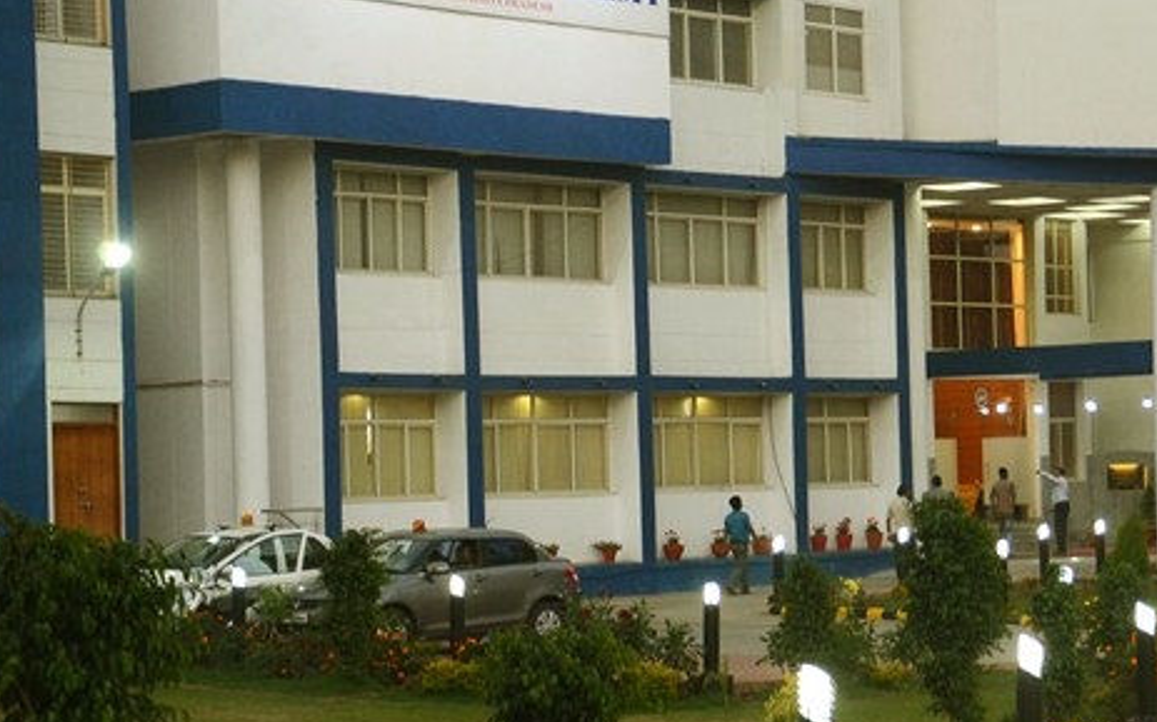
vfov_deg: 12.1
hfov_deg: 19.1
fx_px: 3404
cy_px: 425
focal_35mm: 108
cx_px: 942
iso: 640
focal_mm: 32
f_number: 4.5
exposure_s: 1/50
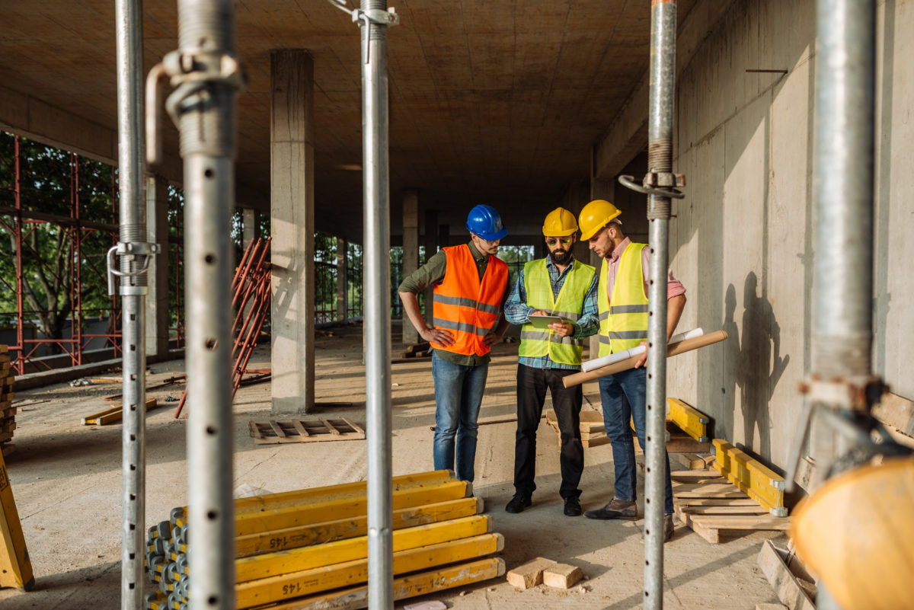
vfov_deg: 37.9
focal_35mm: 35
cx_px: 457
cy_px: 305
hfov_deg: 54.4
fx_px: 889
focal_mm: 35
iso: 160
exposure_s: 1/640
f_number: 2.5
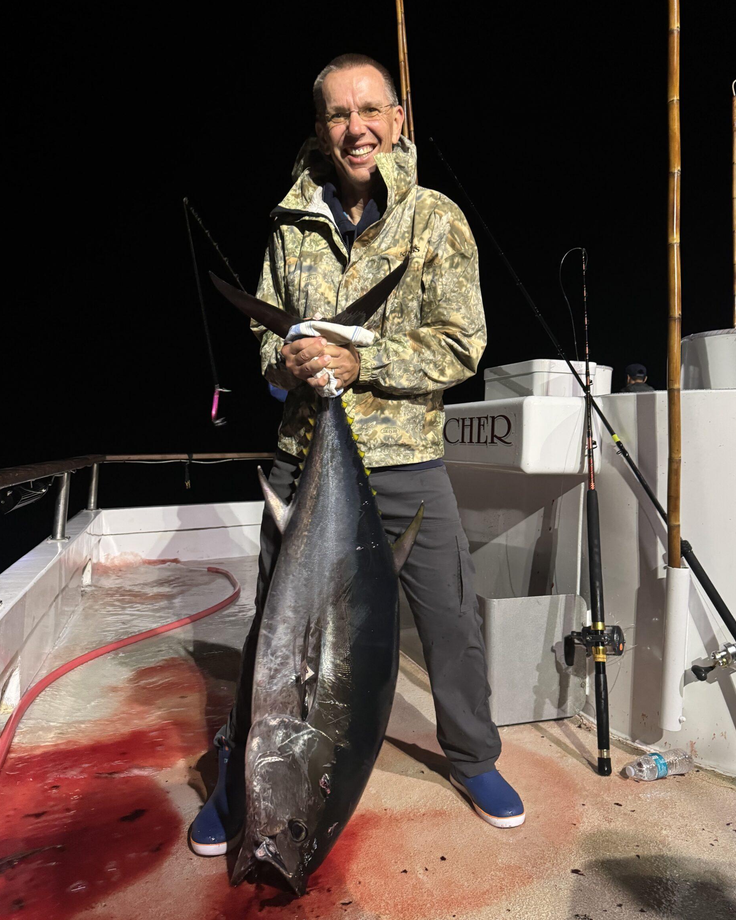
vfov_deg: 66.0
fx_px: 708
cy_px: 487
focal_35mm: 26
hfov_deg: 54.9
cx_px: 378
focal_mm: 6.76
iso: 640
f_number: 1.78
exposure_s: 1/40
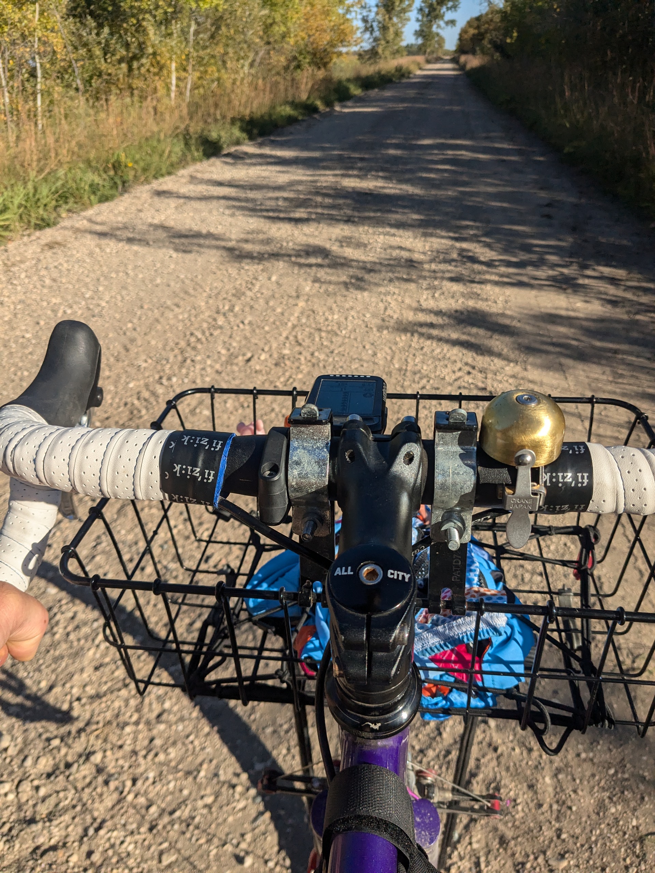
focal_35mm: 27
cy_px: 436
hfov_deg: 51.4
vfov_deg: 65.3
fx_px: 681
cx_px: 328
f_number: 1.73
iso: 55
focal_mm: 4.38
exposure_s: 1/3891
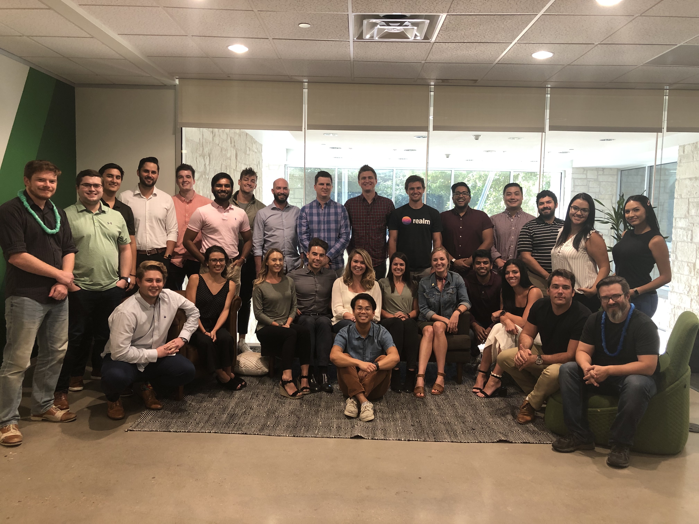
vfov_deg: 49.7
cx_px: 350
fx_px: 565
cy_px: 262
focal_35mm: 28
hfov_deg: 63.4
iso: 40
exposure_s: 1/17
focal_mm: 4
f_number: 1.8
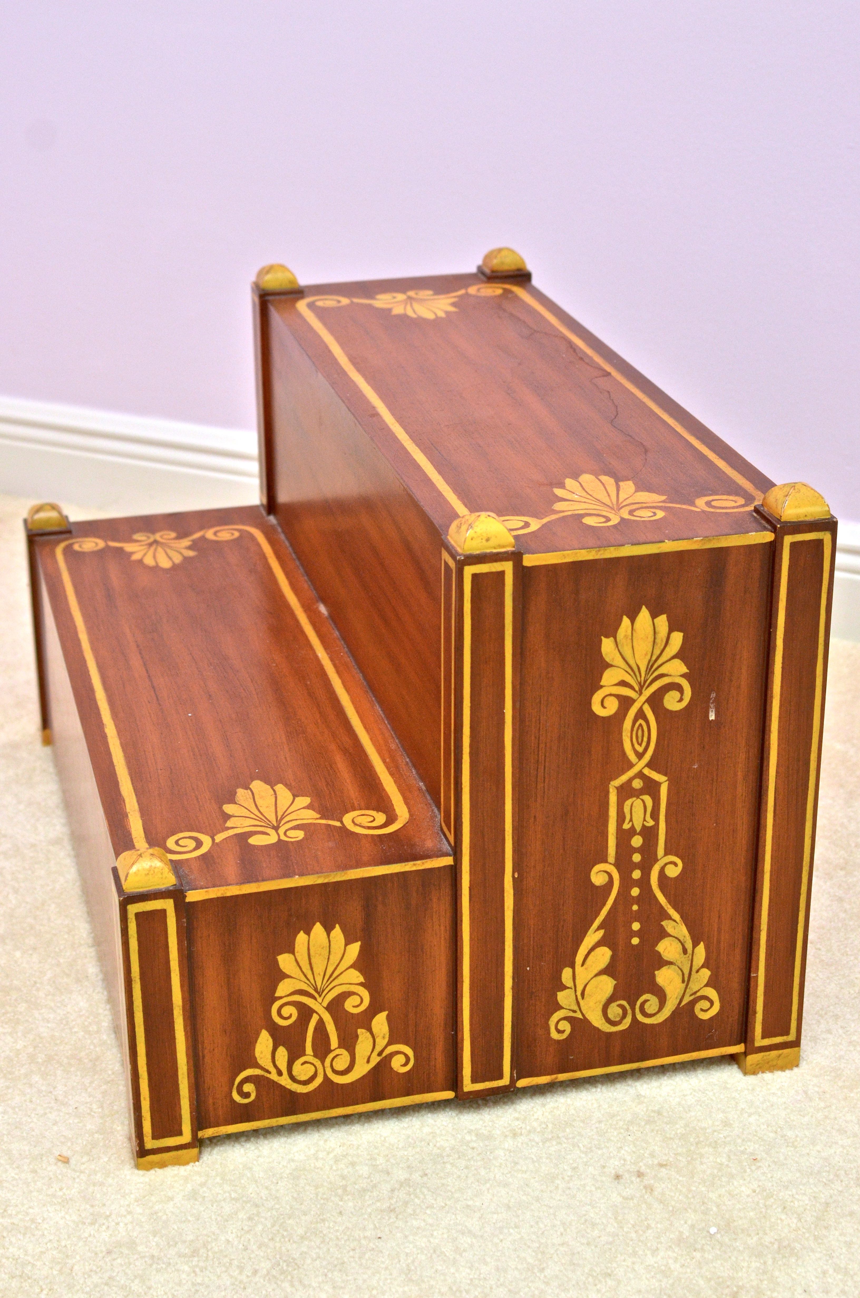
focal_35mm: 60
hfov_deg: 22.5
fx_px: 2160
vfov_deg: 33.5
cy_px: 649
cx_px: 430
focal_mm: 40
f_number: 5
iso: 800
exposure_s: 1/100
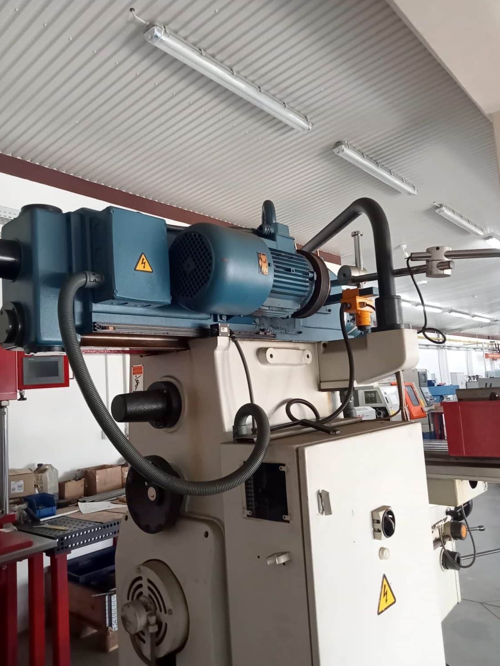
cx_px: 248
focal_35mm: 29
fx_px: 559
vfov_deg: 61.7
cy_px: 336
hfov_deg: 48.2
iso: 414
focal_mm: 3.46
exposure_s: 1/33.3
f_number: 2.2
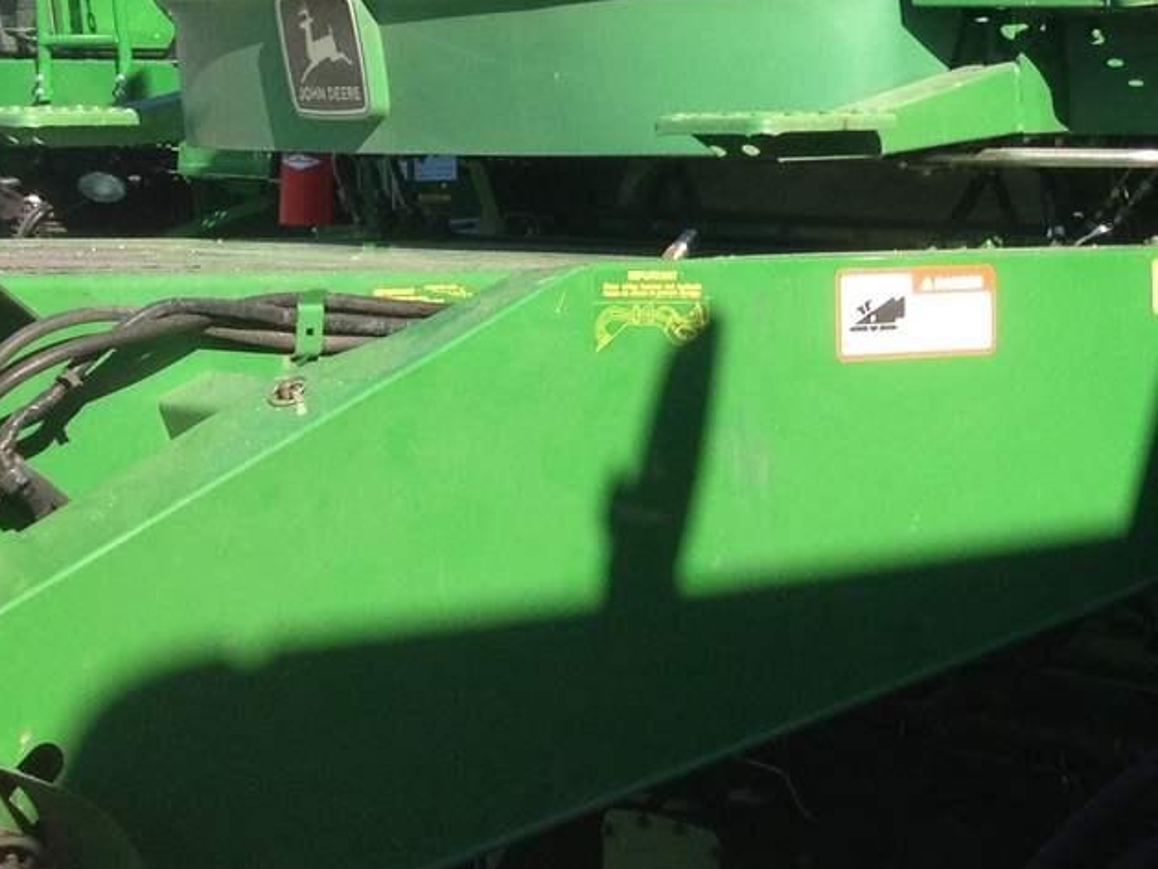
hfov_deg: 16.6
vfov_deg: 12.8
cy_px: -46
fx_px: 3814
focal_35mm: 114
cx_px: 1335
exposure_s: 1/635
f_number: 2.4
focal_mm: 4.28
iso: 50
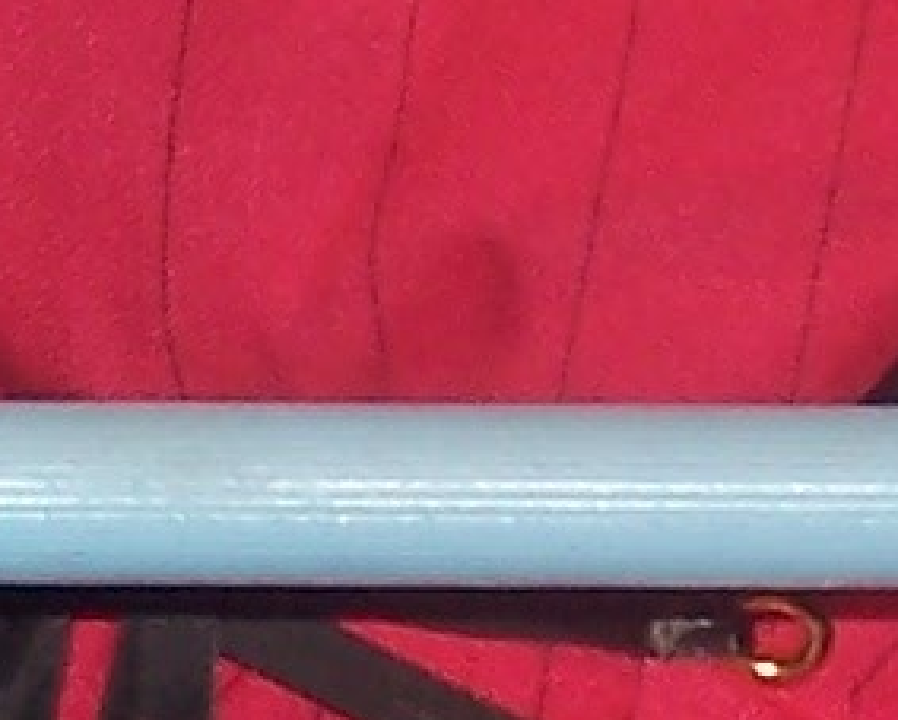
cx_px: 114
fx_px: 22188
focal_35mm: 834
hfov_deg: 2.3
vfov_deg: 1.9
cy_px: -787
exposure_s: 1/90
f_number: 3.2
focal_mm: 17.5
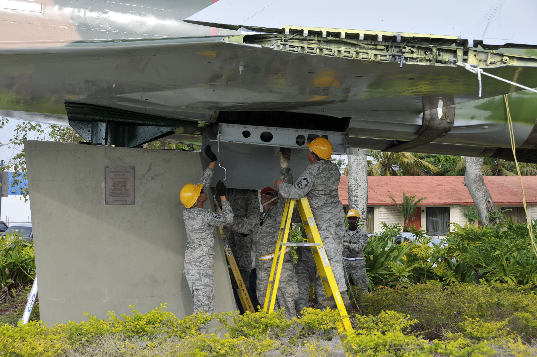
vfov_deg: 18.9
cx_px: 268
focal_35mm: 72
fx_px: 1073
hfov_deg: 28.1
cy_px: 178
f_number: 8
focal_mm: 48
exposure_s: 1/250
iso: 200
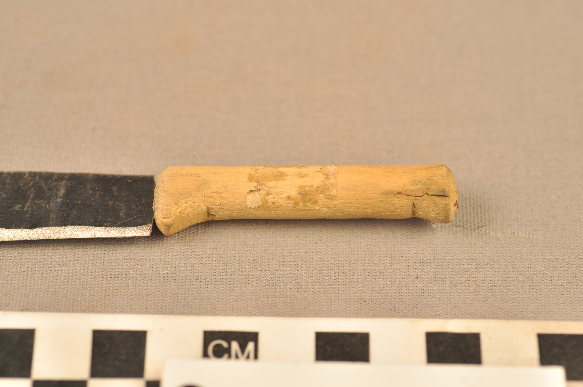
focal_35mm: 90
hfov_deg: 22.6
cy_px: 194
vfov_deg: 15.2
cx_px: 292
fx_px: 1456
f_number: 4
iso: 500
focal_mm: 60
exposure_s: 1/160
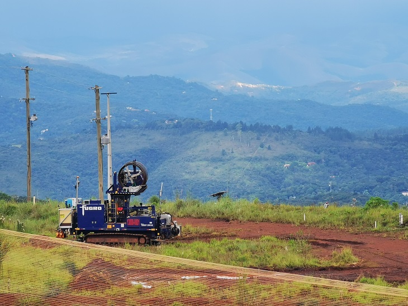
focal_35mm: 206
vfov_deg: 7.2
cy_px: 153
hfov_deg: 9.6
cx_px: 204
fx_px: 2429
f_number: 3.4
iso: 50
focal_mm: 14.46
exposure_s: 1/463
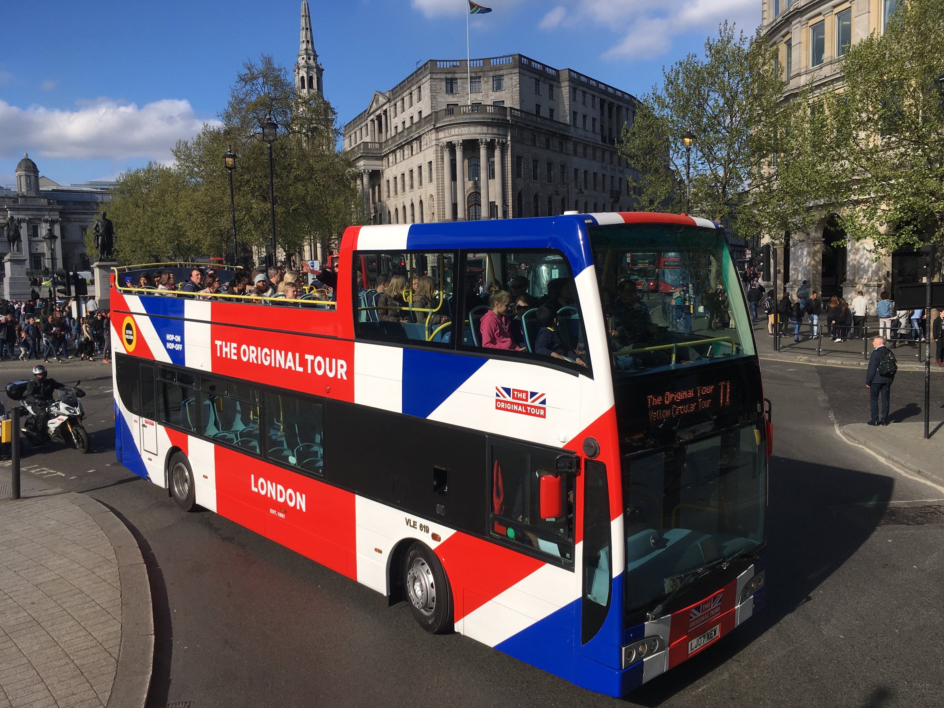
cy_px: 354
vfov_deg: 48.2
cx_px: 472
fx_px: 791
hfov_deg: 61.7
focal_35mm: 29
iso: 25
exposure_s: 1/1789
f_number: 2.2
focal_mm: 4.15
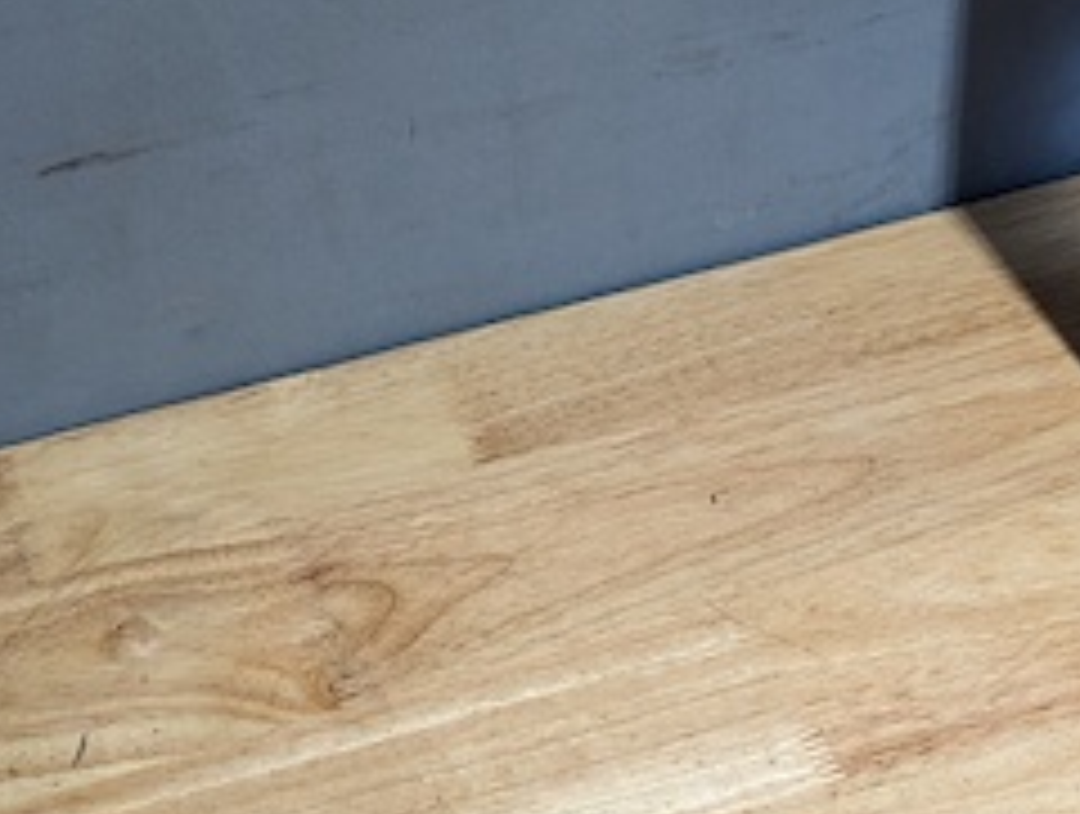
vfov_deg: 18.4
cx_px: 882
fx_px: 2501
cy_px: 607
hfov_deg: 24.0
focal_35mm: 80
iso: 426
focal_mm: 6.81
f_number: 1.85
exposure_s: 1/23.8
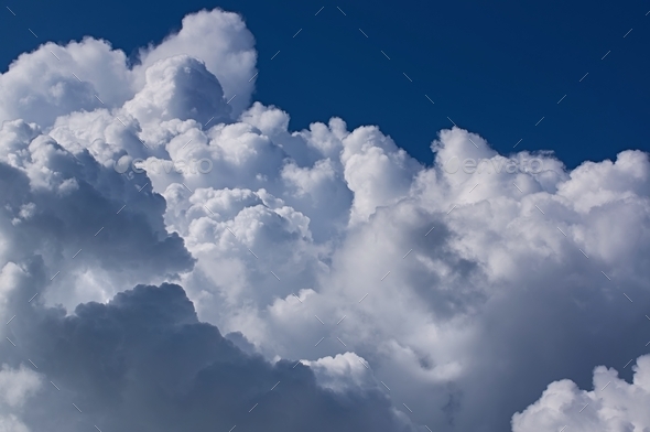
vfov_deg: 18.1
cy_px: 216
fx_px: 1353
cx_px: 325
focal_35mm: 75
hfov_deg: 27.0
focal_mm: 50
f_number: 9
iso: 100
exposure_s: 1/1250
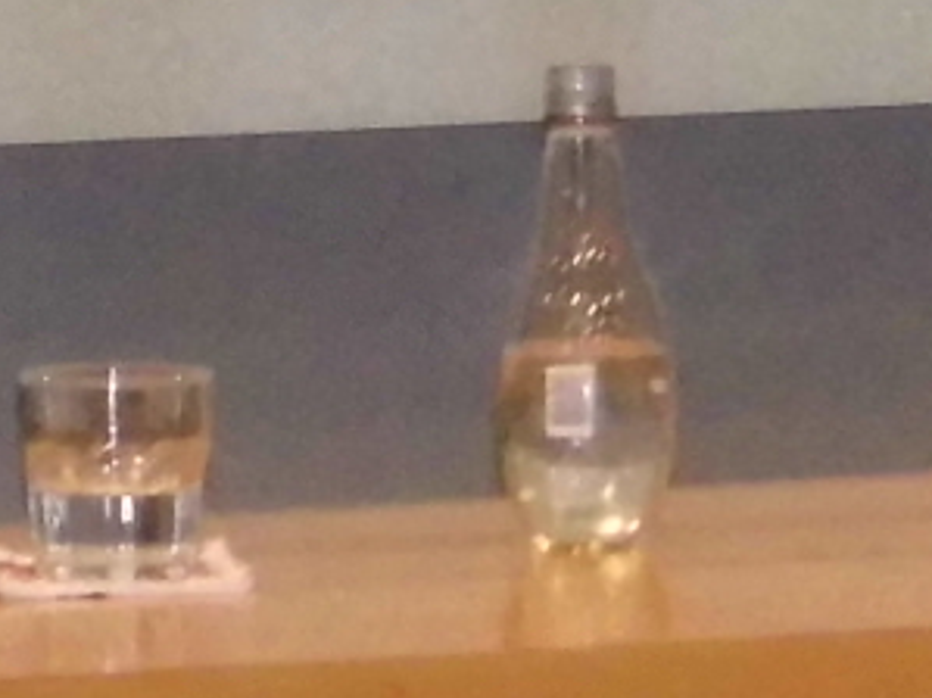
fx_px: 19539
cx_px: -567
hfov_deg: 2.7
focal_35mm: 726
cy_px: -492
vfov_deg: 2.0
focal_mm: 19
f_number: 4.5
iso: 800
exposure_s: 1/60
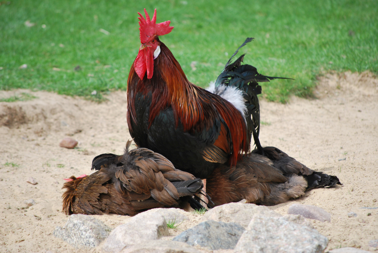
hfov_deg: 6.9
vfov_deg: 4.6
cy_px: 126
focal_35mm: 300
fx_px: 3154
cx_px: 189
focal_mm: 200
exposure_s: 1/500
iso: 320
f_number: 5.6
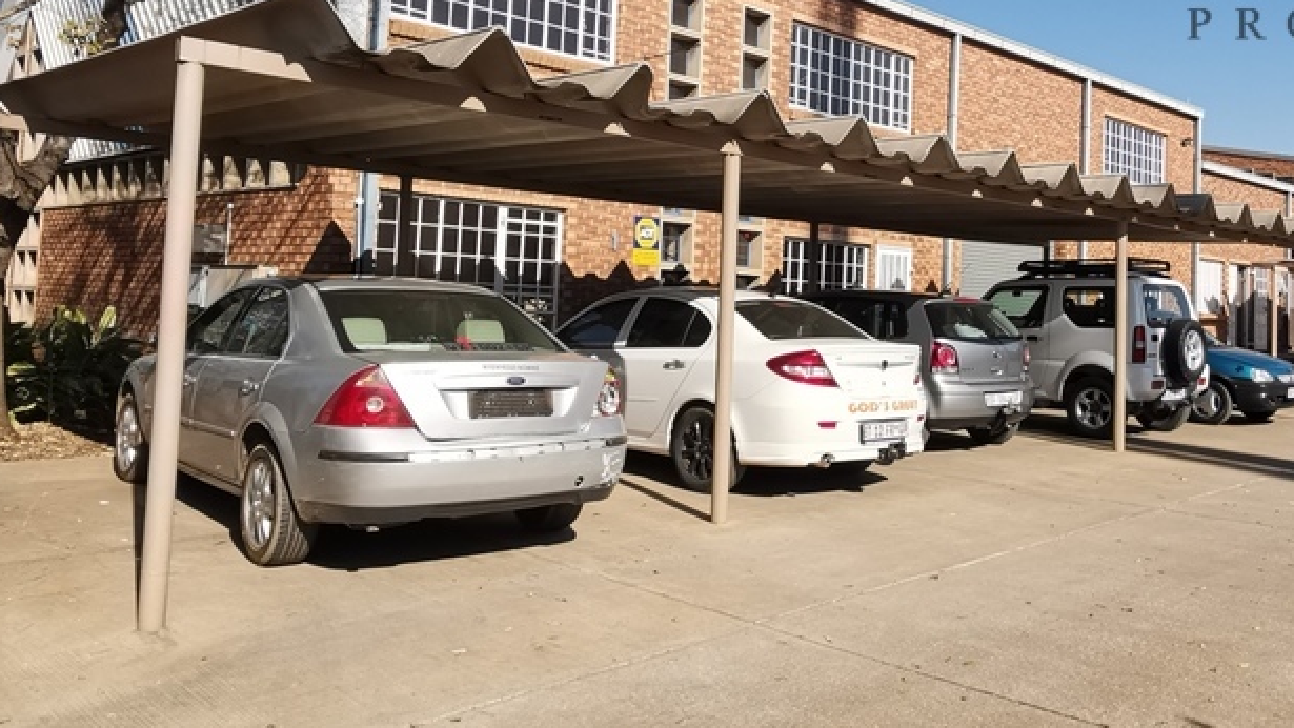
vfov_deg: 34.2
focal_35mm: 34
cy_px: 219
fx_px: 1167
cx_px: 781
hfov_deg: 57.5
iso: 50
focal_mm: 2.35
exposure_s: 1/1218
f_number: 2.2
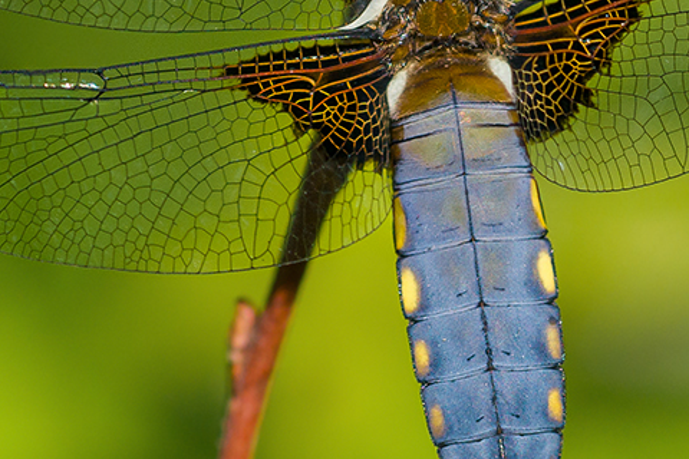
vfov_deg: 2.2
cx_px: 261
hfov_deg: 3.3
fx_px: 11961
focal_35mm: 625
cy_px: -72
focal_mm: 200
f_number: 6.3
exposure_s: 1/1000
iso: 400
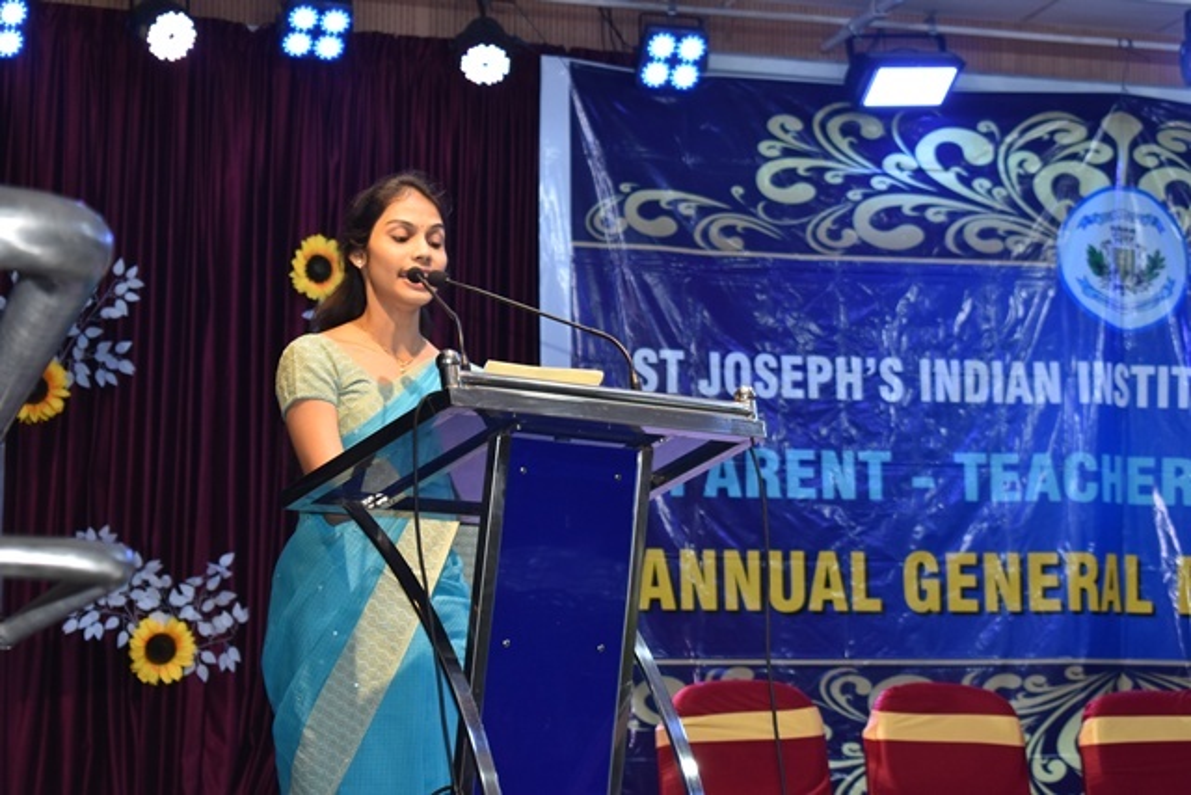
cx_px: 596
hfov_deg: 24.6
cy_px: 398
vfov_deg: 16.6
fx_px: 2730
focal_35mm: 82
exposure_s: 1/160
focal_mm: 55
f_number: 5.6
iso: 800
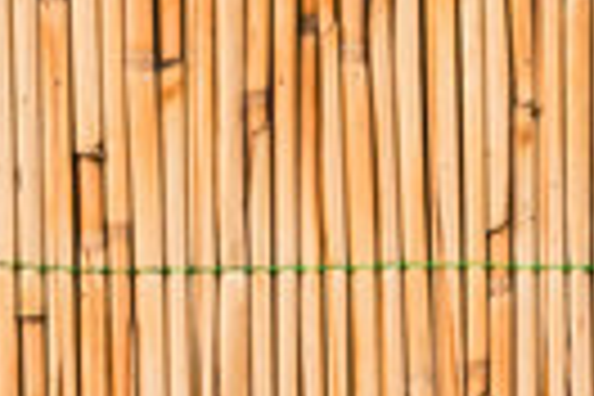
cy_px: -322
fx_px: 5379
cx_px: 286
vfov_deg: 4.2
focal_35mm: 326
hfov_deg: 6.3
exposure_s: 1/100
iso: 200
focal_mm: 42
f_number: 9
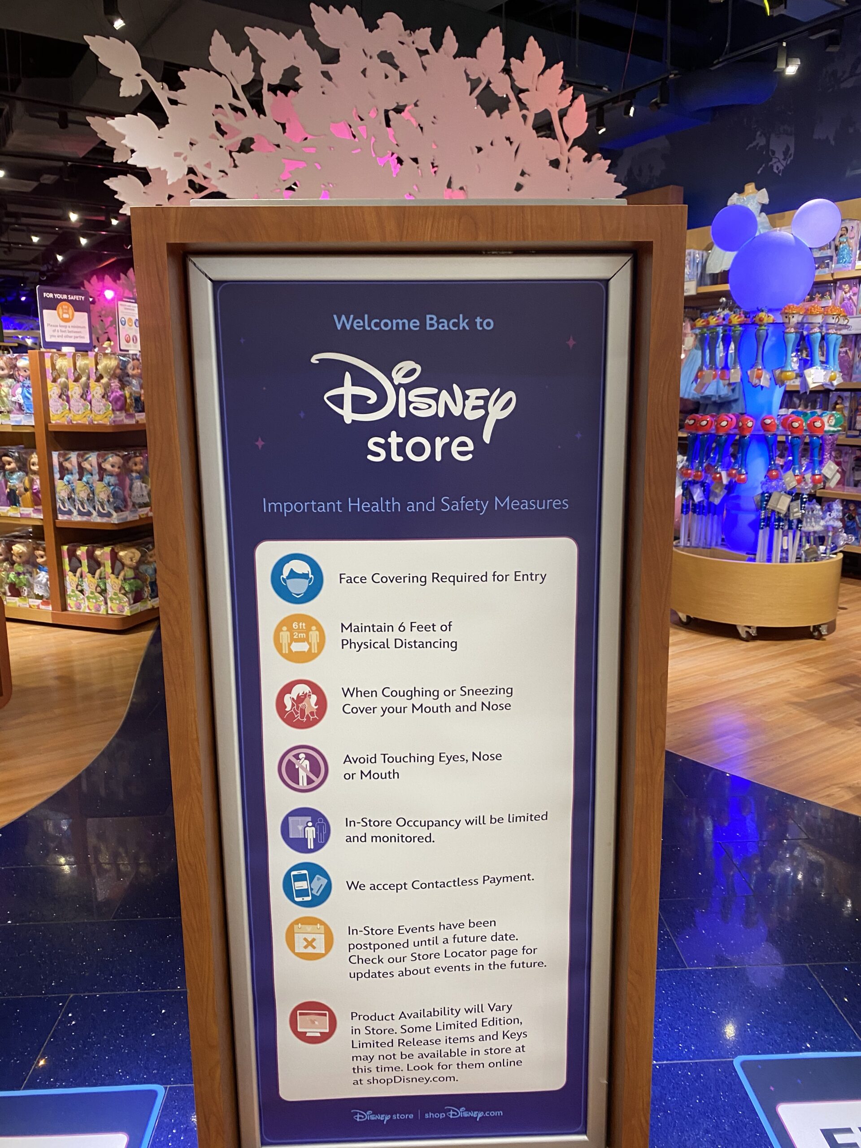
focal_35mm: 26
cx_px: 430
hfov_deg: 53.1
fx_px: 862
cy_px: 574
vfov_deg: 67.3
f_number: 1.8
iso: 160
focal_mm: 4.25
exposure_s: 1/60
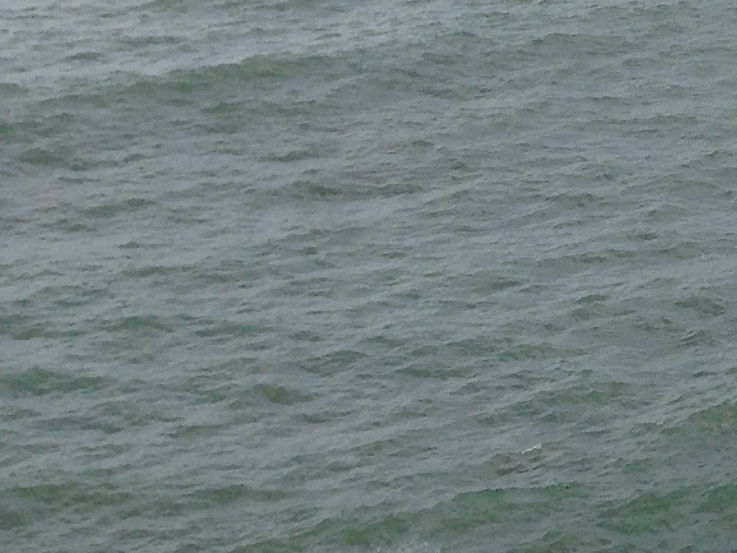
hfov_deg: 12.6
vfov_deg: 10.7
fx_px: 2918
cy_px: 14
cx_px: 1483
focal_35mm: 137
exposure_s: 1/3195
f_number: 2.4
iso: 50
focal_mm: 4.12
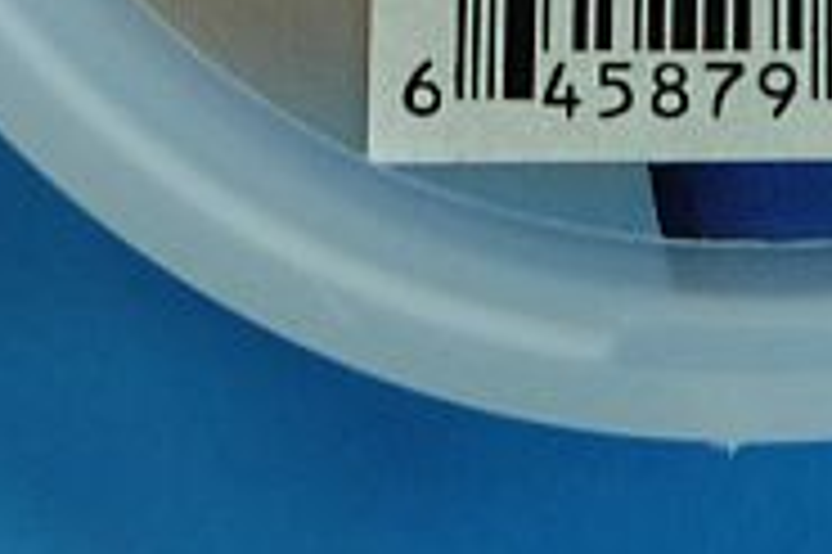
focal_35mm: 135
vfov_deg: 9.3
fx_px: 3117
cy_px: -640
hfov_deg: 14.9
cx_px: 845
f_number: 3.3
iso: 200
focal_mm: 5.2
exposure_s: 1/30
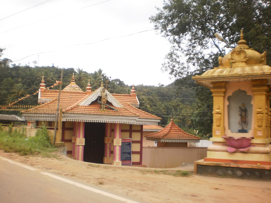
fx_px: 282
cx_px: 136
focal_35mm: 36
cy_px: 102
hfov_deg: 51.4
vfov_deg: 39.7
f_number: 3.1
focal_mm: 6.3
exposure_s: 1/250
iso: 160
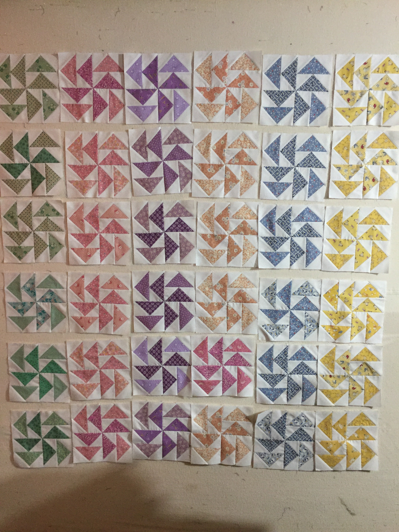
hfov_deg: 48.2
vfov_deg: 61.7
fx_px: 446
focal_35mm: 29
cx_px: 200
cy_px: 266
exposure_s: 1/15
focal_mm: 4.15
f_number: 2.2
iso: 250
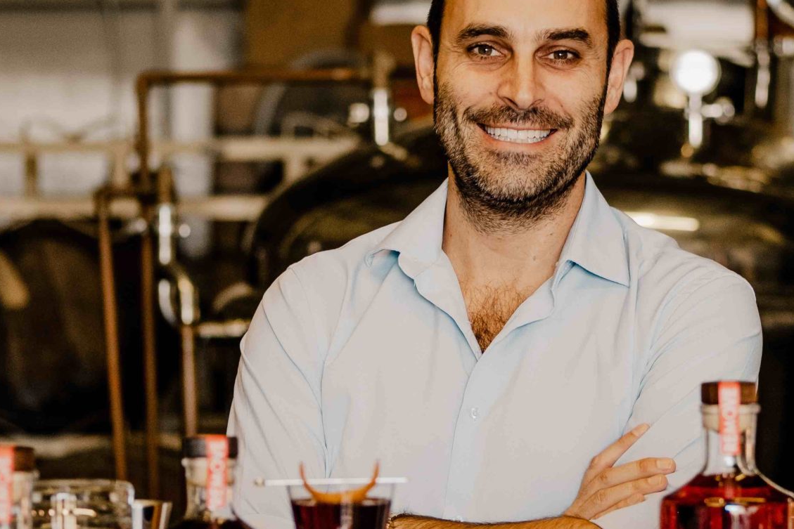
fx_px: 3750
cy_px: 217
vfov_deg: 8.1
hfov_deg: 12.1
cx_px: 531
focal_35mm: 170
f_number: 2
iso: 640
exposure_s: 1/200
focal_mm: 50
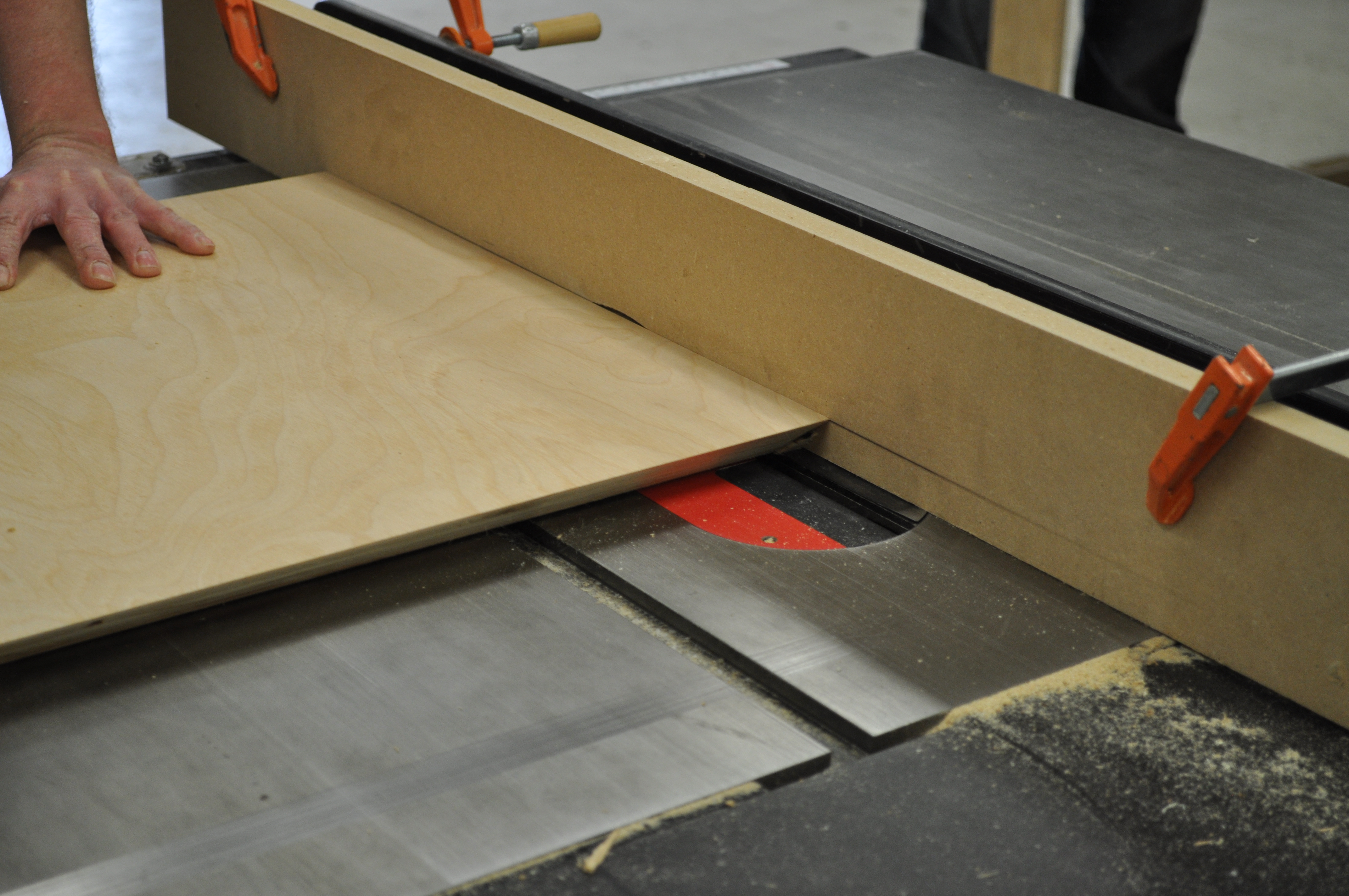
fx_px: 2526
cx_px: 674
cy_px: 448
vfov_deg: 20.1
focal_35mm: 68
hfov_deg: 29.9
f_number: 5.3
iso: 560
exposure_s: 1/60
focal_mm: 45
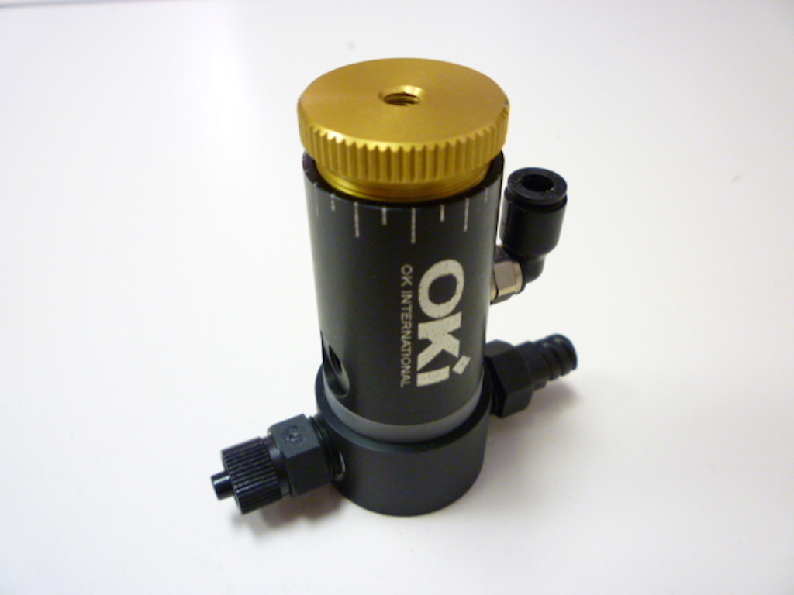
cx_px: 397
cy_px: 298
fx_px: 665
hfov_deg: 61.7
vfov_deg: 48.2
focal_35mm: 29
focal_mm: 5.2
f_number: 3.3
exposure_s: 1/15
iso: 400
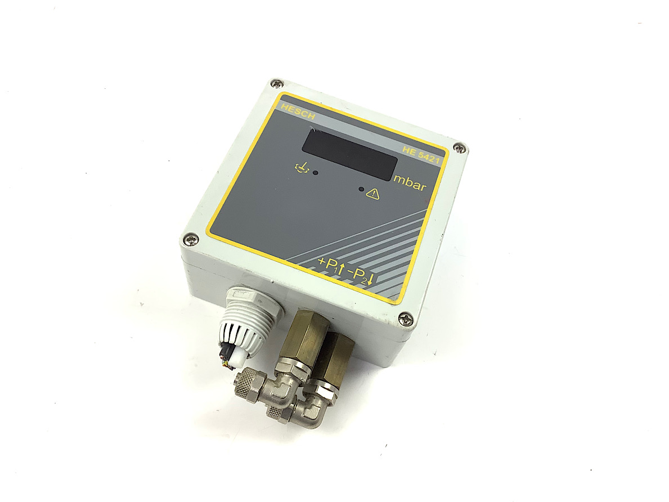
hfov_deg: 58.3
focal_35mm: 31
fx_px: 599
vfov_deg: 45.4
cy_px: 251
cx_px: 334
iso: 50
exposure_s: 1/50
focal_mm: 3.3
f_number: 2.4
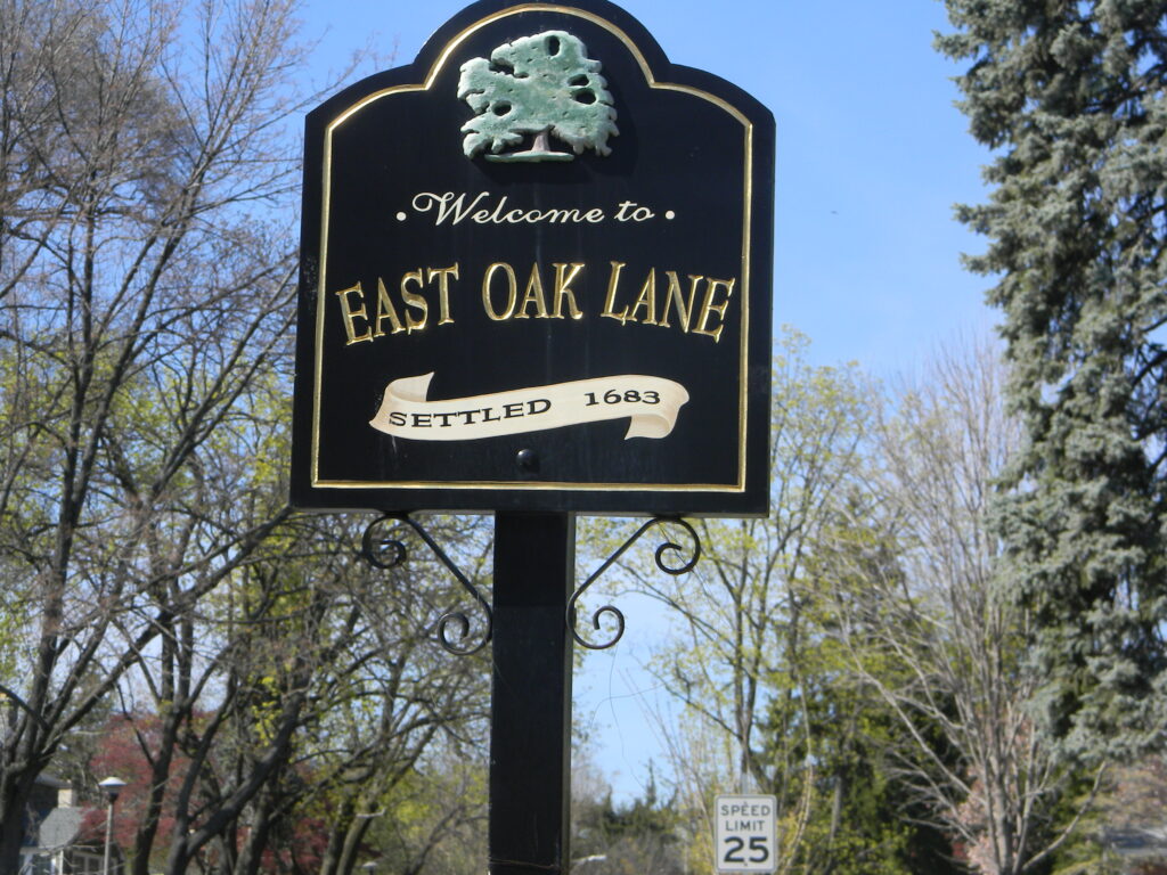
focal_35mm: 83
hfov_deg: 23.6
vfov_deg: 17.8
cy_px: 438
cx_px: 584
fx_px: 2798
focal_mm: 15.1
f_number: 4.5
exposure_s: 1/360
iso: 80
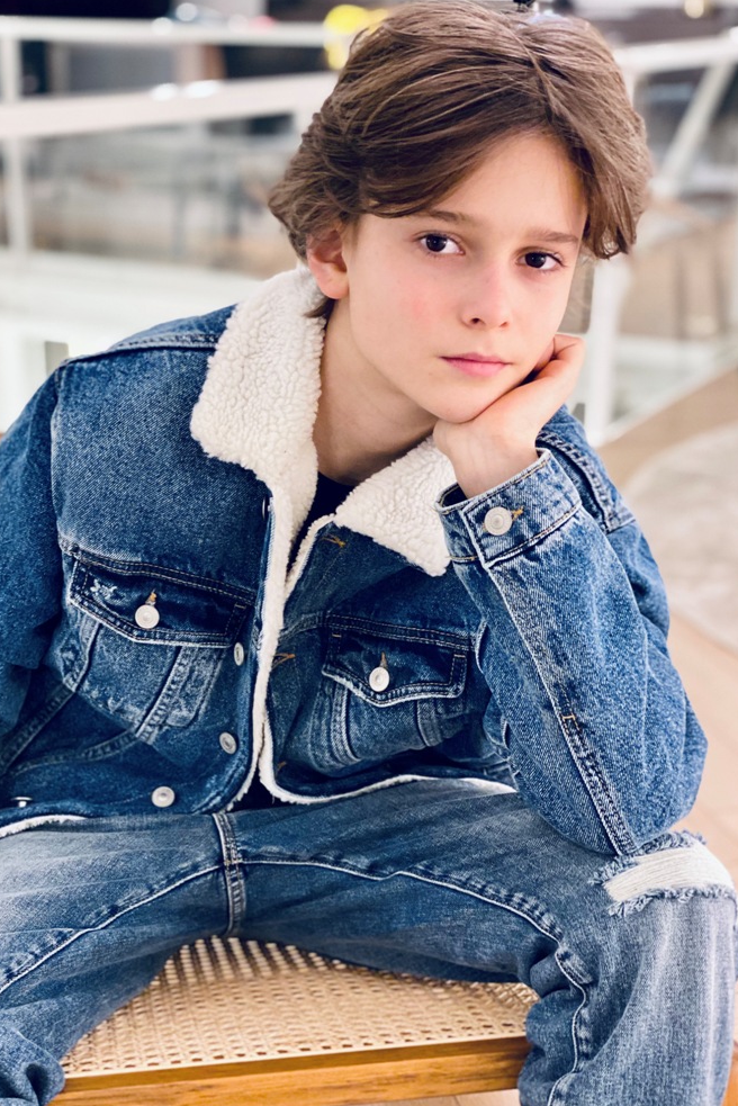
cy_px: 561
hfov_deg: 24.6
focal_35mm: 55
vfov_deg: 36.2
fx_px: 1690
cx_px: 328
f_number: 2
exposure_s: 1/31
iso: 160
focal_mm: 6
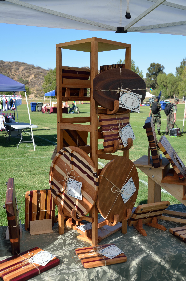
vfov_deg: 49.6
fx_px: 304
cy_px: 140
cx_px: 93
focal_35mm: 39
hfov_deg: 34.1
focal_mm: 26
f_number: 8
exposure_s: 1/250
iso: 140
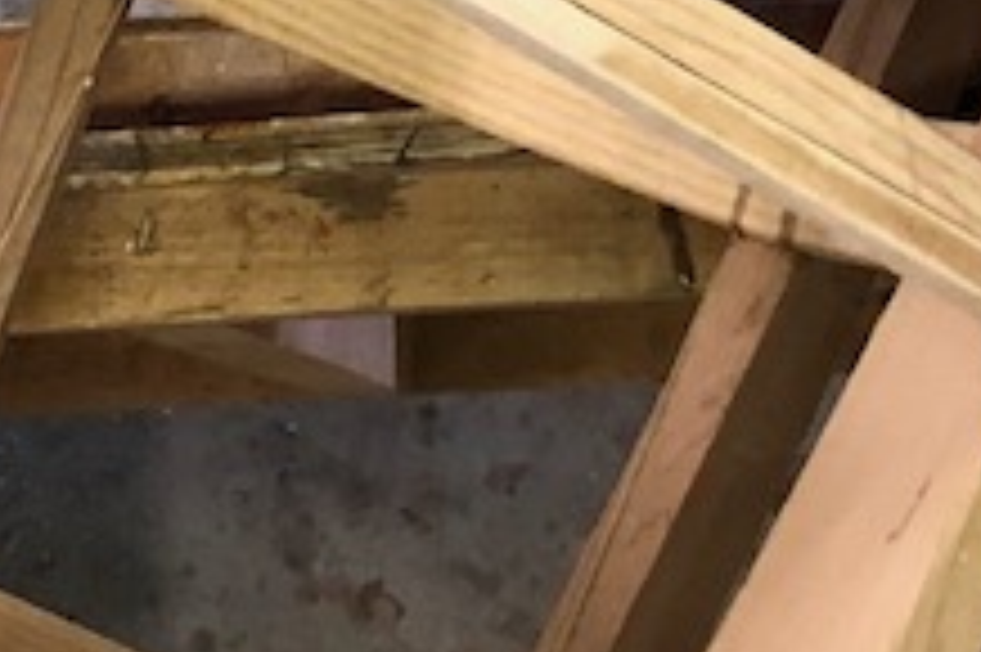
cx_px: 464
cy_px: -1255
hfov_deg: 12.0
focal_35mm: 171
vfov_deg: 7.2
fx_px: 4656
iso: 64
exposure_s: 1/15
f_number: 1.8
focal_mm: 4
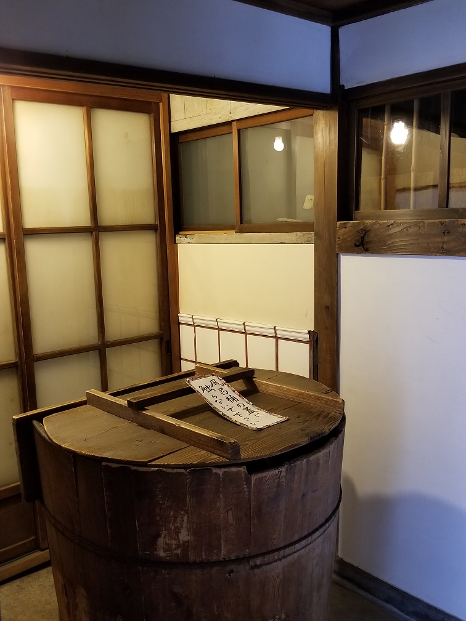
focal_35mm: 26
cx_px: 233
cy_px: 310
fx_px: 467
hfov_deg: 53.1
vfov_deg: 67.3
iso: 250
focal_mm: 4.3
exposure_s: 1/20
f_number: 1.7
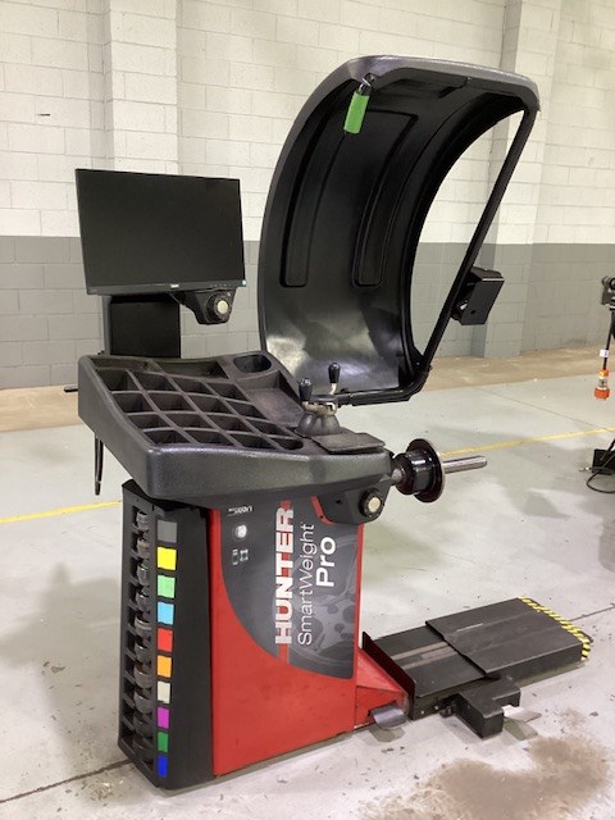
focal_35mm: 31
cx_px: 308
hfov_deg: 45.4
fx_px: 734
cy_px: 410
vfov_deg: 58.4
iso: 320
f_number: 2.4
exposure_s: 1/33
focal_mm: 3.3
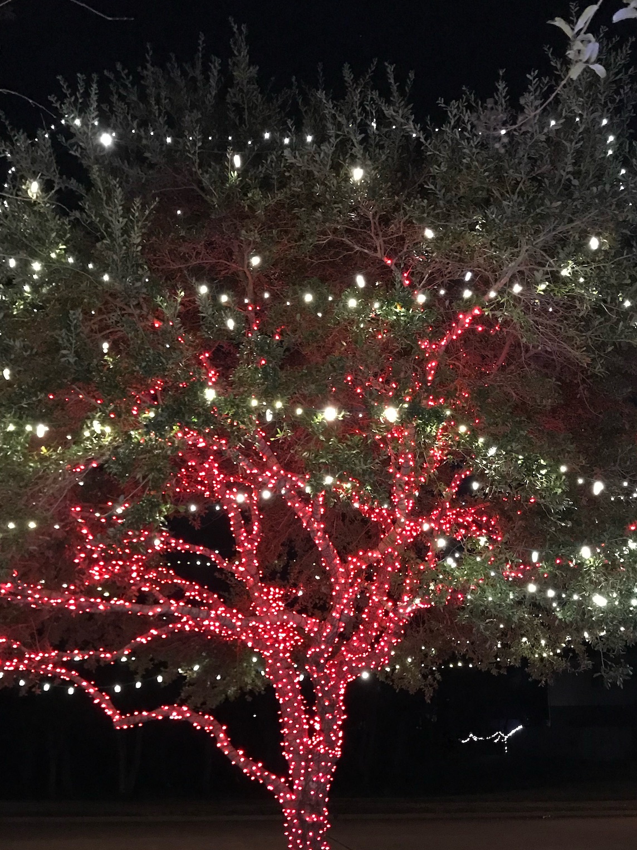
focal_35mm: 37
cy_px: 552
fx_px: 908
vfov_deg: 49.4
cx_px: 296
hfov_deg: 38.6
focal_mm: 3.99
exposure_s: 1/4
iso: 160
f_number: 1.8
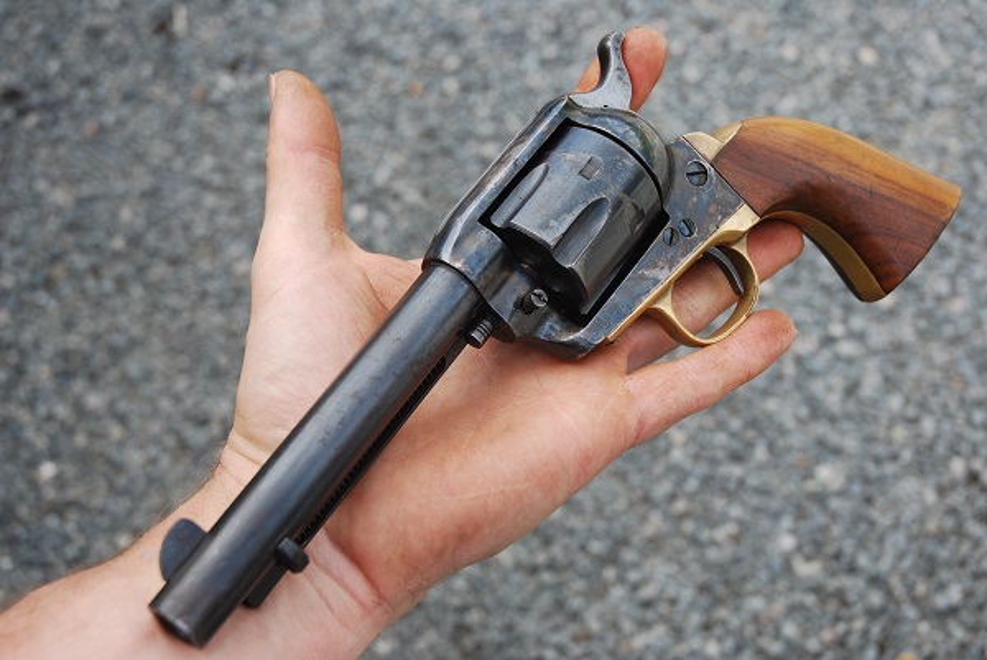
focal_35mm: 51
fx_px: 1399
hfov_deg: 38.9
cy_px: 330
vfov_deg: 26.5
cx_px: 494
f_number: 5.6
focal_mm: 34
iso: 100
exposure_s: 1/125
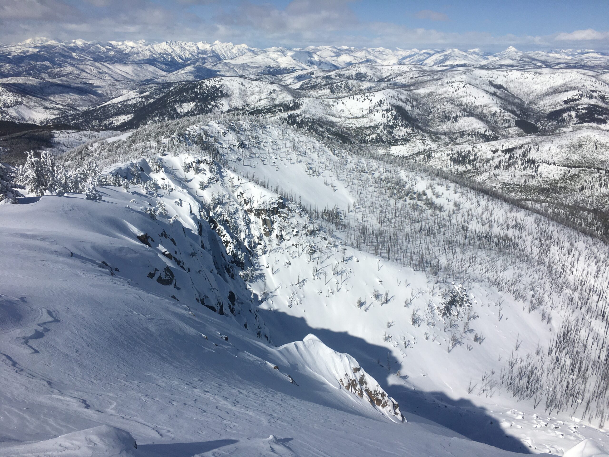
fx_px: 510
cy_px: 228
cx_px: 304
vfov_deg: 48.2
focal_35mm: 29
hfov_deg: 61.7
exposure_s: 1/5917
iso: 25
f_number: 2.2
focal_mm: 4.15
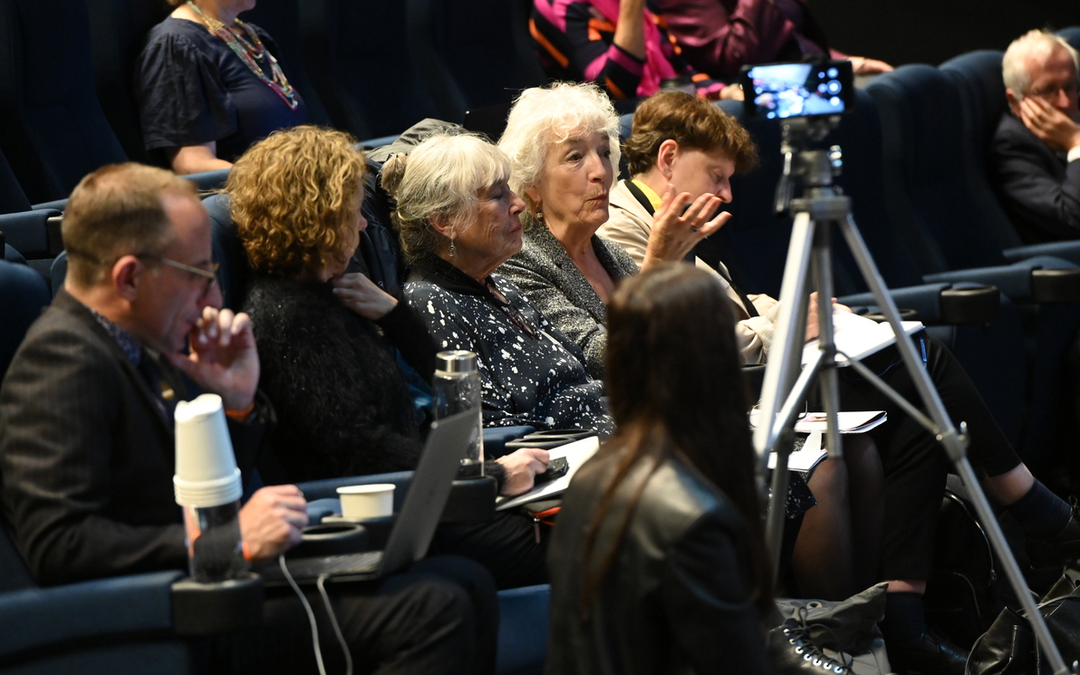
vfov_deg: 6.4
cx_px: 539
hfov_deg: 10.2
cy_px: 325
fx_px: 6034
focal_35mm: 205
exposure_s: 1/80
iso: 8000
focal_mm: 200
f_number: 5.6
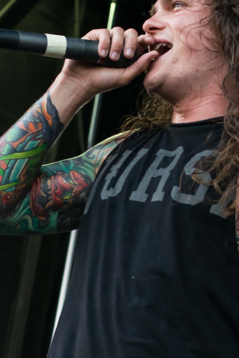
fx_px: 1822
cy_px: 236
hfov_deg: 7.5
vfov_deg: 11.2
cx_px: 157
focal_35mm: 183
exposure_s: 1/60
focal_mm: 50
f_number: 5
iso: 450
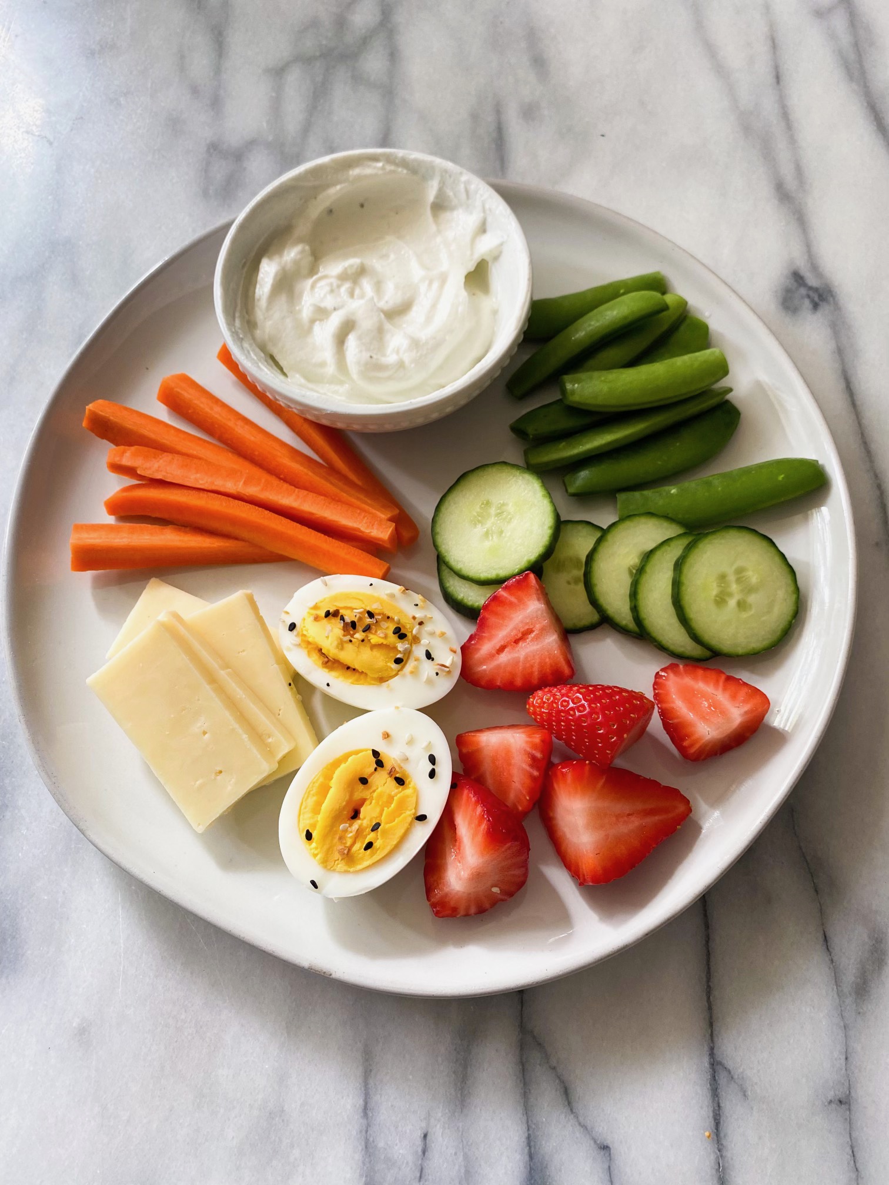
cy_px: 592
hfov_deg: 53.1
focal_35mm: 26
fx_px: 890
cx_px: 444
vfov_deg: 67.3
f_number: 1.8
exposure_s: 1/60
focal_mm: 4.25
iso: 100
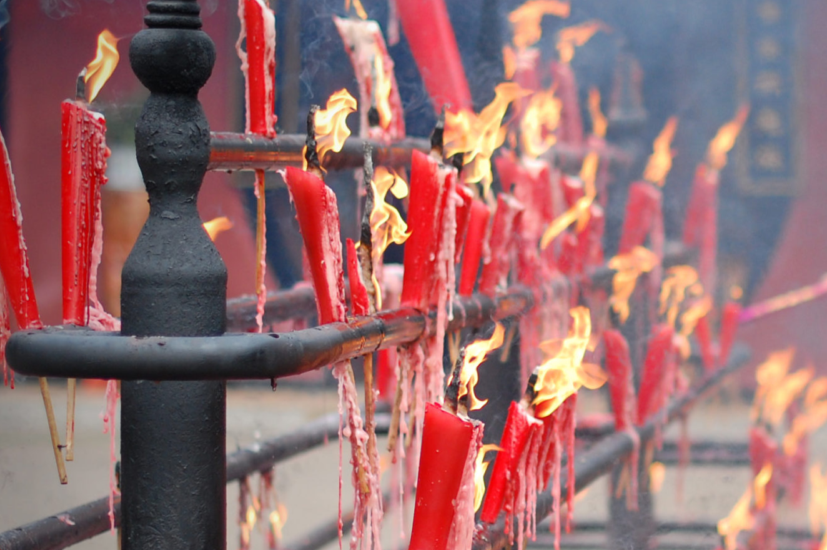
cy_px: 316
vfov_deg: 9.4
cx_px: 732
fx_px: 3328
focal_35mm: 145
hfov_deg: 14.0
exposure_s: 1/4000
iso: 400
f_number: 2
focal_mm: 50
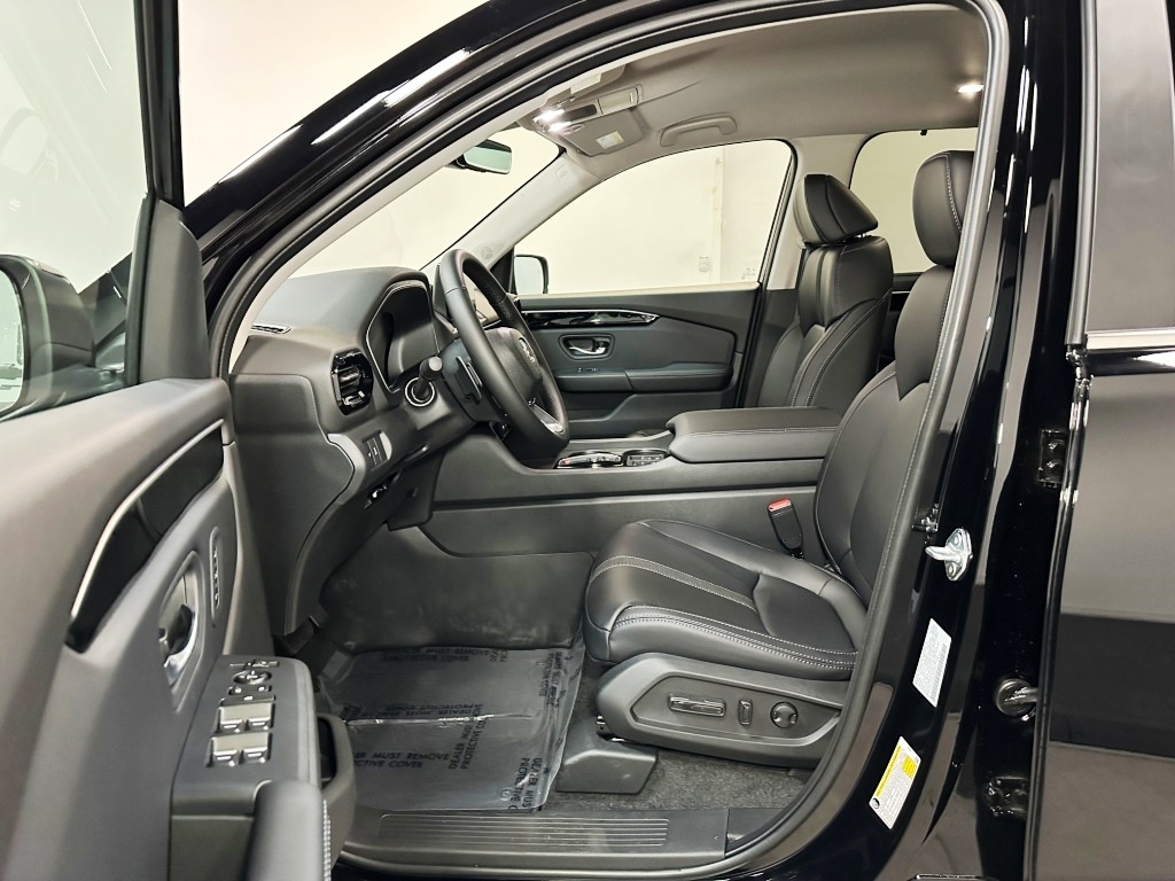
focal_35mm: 24
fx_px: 815
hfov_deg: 71.6
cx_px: 588
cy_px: 440
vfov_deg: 56.8
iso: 1000
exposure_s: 1/40
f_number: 1.78
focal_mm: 6.86
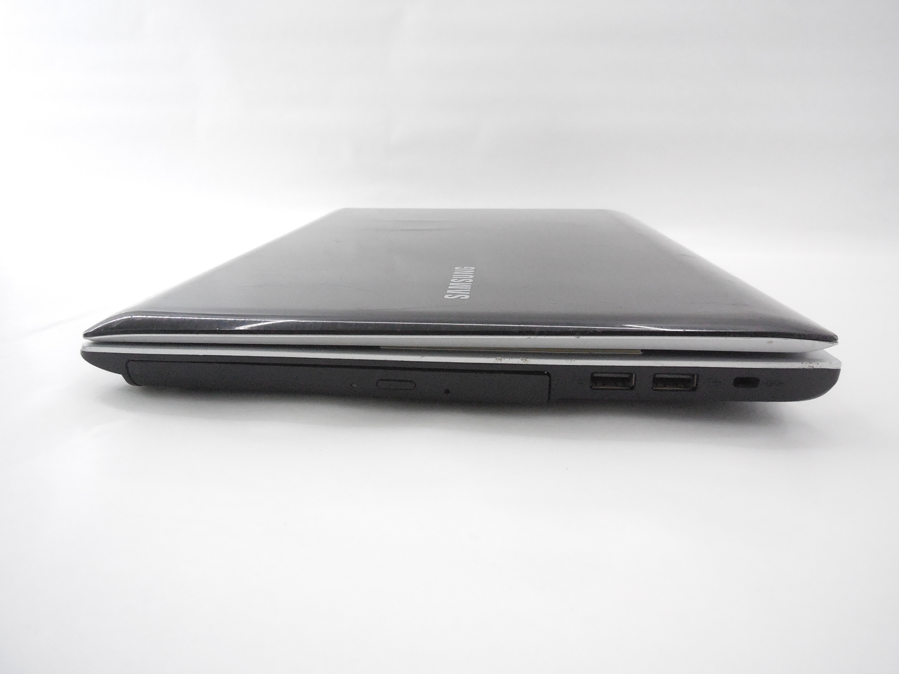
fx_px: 649
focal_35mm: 25
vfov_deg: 54.9
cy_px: 337
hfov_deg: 69.4
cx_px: 450
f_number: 3.1
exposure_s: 1/200
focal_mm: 4.5
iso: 800
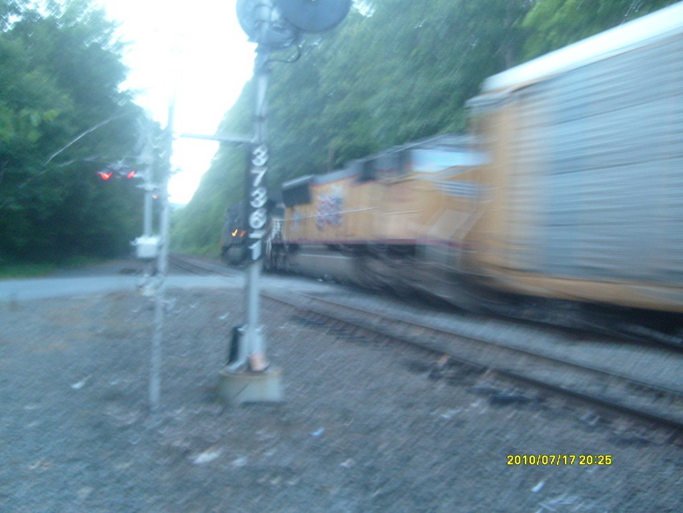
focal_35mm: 35
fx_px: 691
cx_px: 342
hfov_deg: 52.6
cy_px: 256
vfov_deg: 40.7
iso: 200
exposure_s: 1/6
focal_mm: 5.8
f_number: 2.8
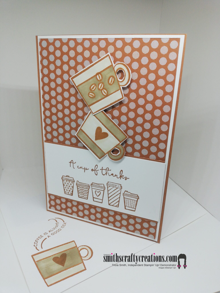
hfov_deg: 53.1
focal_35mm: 26
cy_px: 146
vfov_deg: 67.3
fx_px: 220
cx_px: 110
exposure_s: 1/100
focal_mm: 3.81
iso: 50
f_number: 2.2
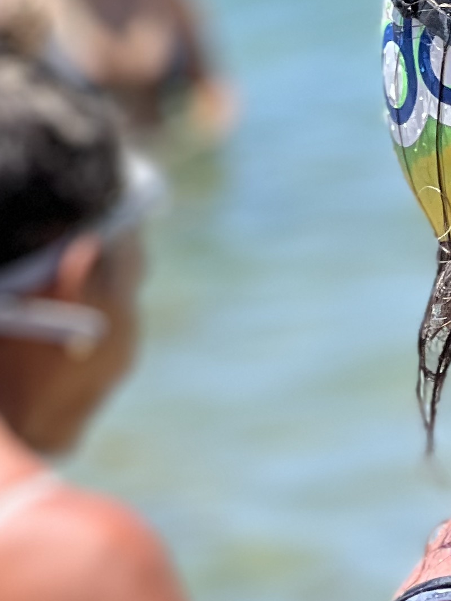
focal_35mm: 292
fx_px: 5074
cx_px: 845
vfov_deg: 6.8
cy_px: 586
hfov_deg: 5.0
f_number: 2.8
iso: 32
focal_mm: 9
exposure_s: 1/374
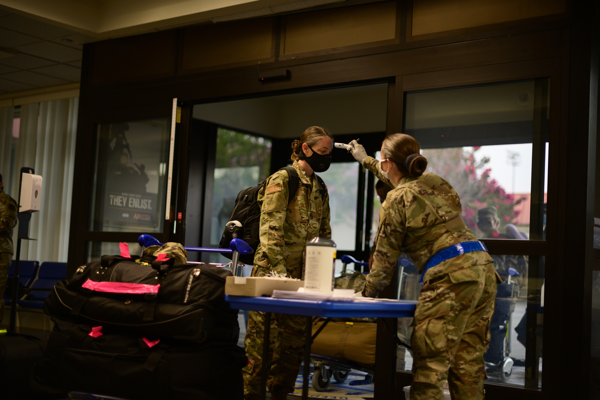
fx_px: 833
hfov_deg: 39.6
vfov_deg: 27.0
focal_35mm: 50
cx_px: 300
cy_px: 200
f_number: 1.4
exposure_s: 1/320
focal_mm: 50
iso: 800
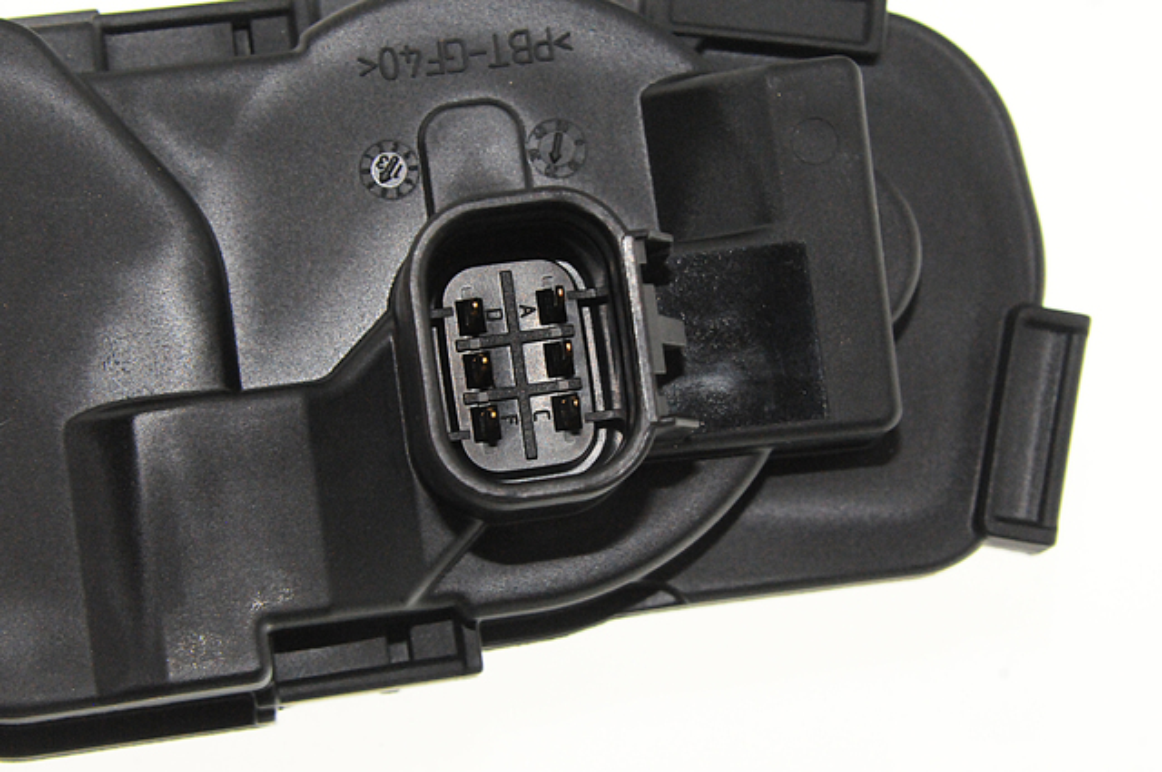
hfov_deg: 13.7
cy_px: 386
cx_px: 581
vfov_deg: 9.1
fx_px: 4835
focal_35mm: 150
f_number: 11
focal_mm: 100
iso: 3200
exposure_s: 1/125
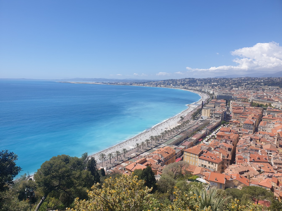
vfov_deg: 53.1
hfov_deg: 67.3
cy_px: 106
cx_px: 141
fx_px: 212
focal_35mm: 26
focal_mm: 4.3
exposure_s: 1/1800
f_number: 2.4
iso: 50
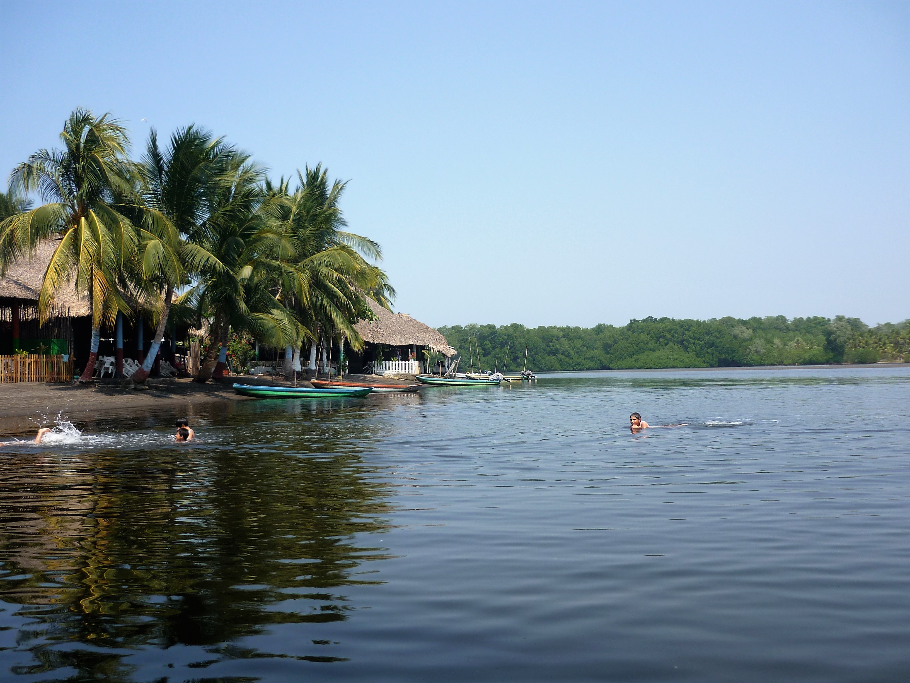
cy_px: 342
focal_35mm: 33
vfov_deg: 42.9
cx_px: 455
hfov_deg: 55.4
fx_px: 868
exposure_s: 1/125
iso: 80
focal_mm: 5.5
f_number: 8
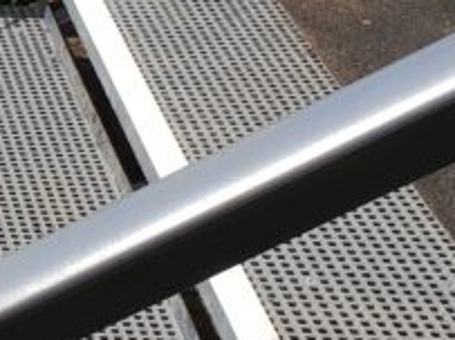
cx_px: -459
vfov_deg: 11.3
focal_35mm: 131
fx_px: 1721
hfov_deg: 13.0
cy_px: 210
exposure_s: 1/1290
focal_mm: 4.3
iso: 50
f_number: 2.4
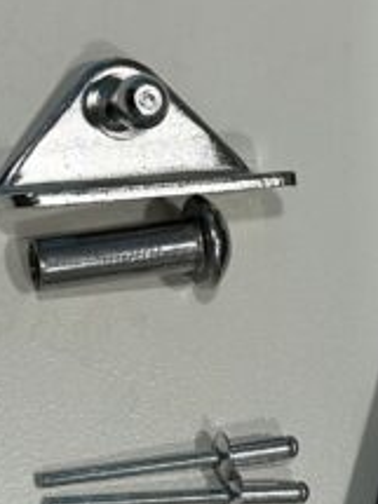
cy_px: 411
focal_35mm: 119
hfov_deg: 12.4
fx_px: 1734
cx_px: 249
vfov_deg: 16.4
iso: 80
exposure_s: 1/100
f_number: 1.78
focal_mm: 6.86
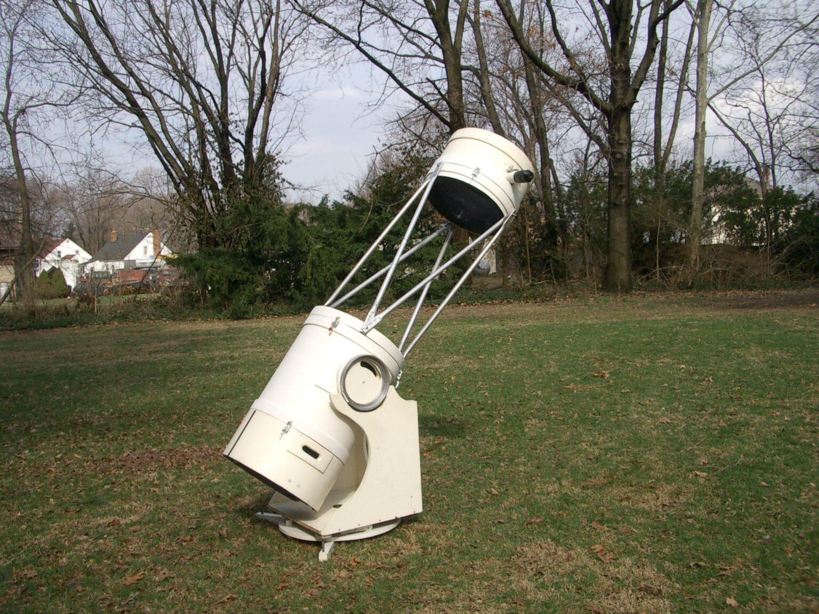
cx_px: 410
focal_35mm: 35
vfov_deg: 40.7
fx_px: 828
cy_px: 307
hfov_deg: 52.6
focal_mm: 5.8
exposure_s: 1/500
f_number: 4.3
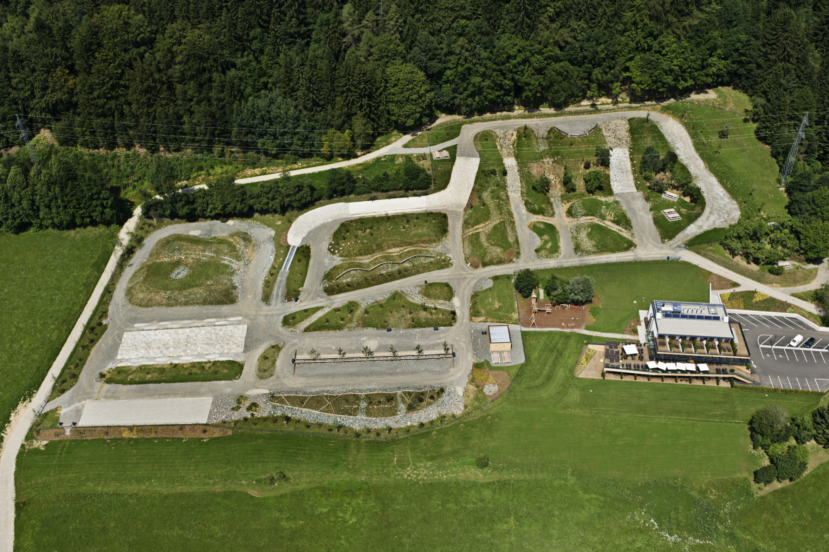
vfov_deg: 41.1
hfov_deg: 58.7
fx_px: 736
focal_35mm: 32
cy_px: 276
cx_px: 414
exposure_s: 1/640
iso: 200
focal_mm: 32
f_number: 8
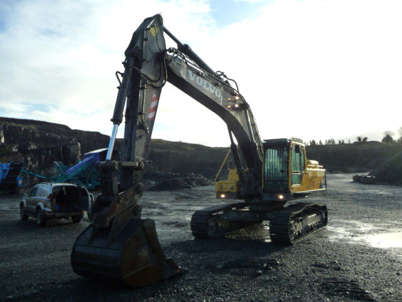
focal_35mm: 31
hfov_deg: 58.4
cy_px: 151
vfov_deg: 45.4
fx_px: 360
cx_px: 201
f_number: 3.3
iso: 160
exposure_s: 1/800
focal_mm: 4.7
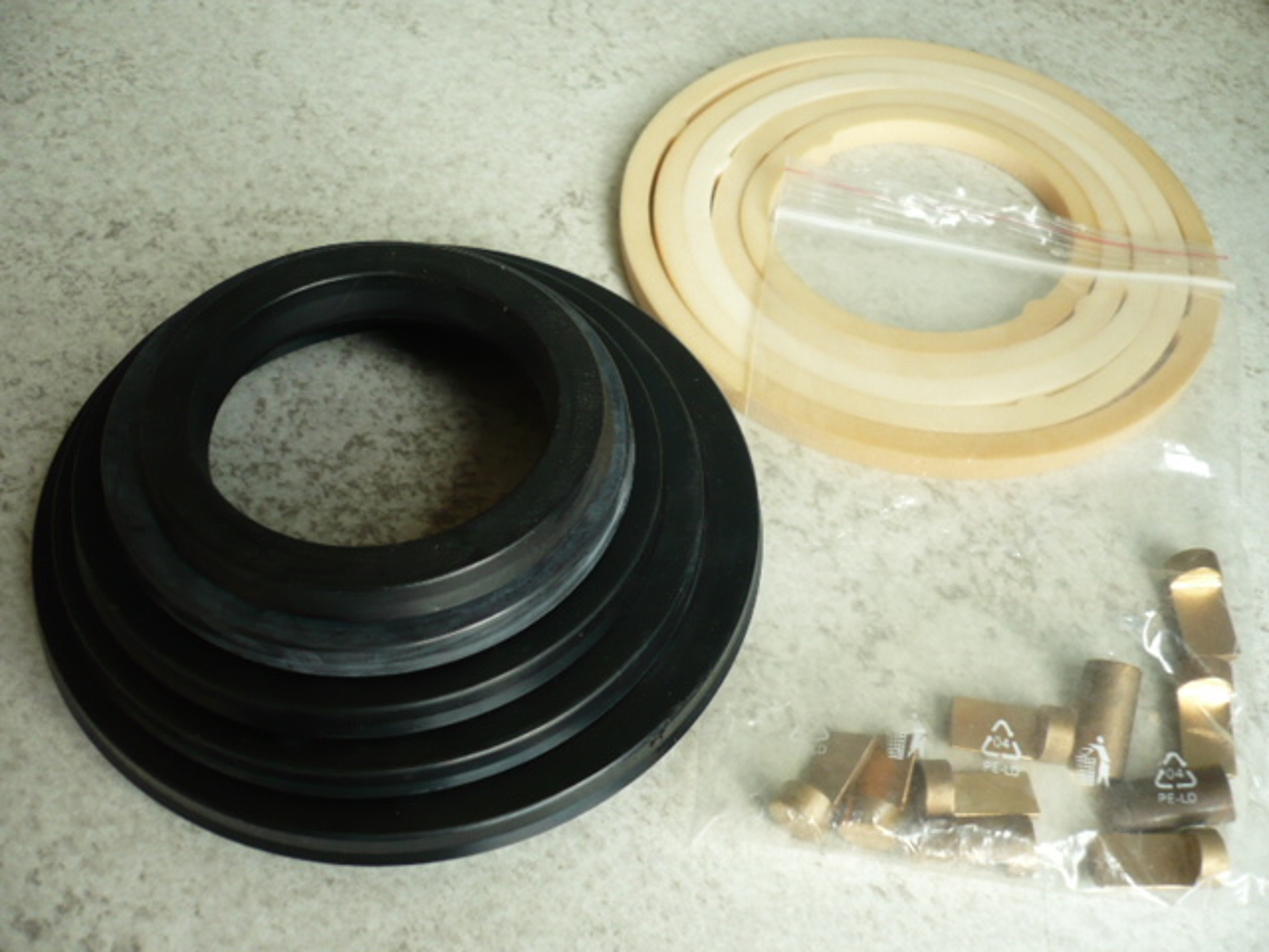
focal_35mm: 35
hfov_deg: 52.6
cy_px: 476
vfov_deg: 40.7
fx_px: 1283
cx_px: 634
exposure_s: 1/30
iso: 100
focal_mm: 5.8
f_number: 2.8
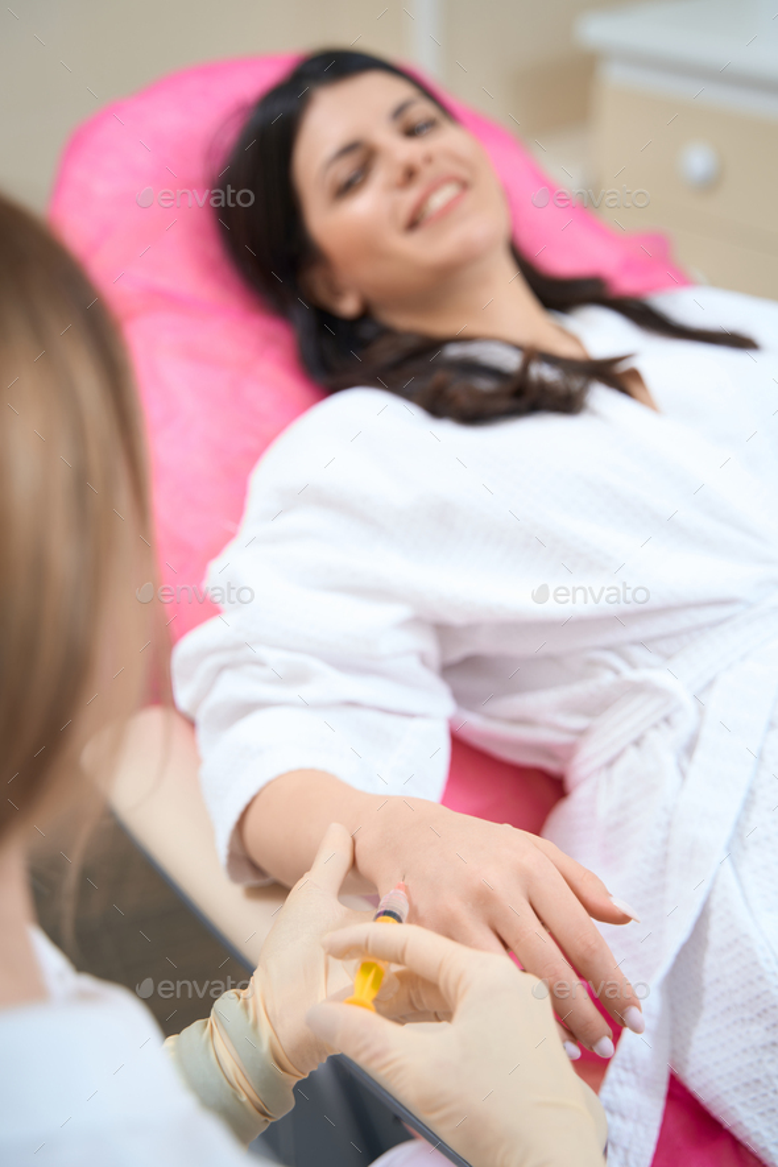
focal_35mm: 52
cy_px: 584
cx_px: 389
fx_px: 1686
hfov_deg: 26.0
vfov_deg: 38.2
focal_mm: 52
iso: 100
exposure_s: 1/200
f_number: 3.2
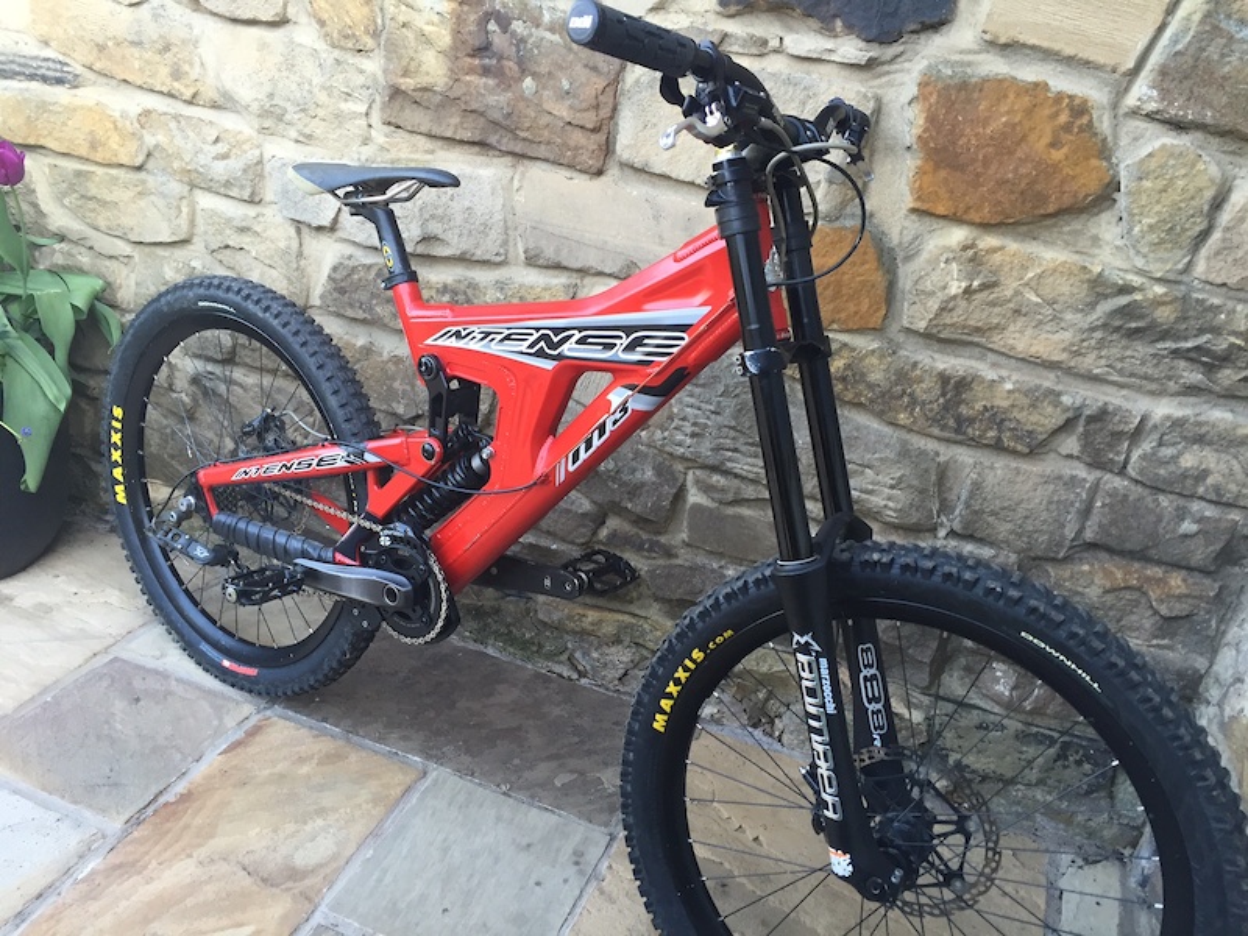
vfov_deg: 48.2
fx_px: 1046
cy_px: 468
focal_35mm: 29
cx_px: 624
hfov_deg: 61.7
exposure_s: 1/33
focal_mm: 4.15
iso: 32
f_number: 2.2
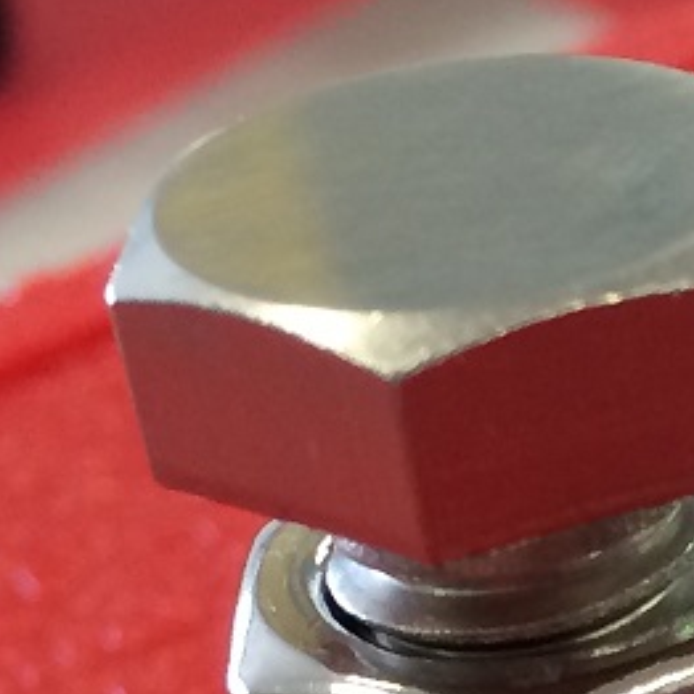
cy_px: 1311
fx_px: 3743
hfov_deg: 9.9
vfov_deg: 9.9
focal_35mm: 165
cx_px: 1354
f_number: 2.2
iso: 40
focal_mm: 4.12
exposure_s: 1/30
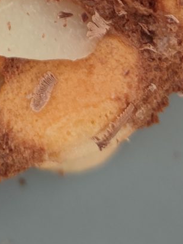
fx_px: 1050
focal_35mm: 149
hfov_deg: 9.7
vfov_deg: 12.1
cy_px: -213
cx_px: -84
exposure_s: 1/168
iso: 50
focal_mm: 6.72
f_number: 1.69
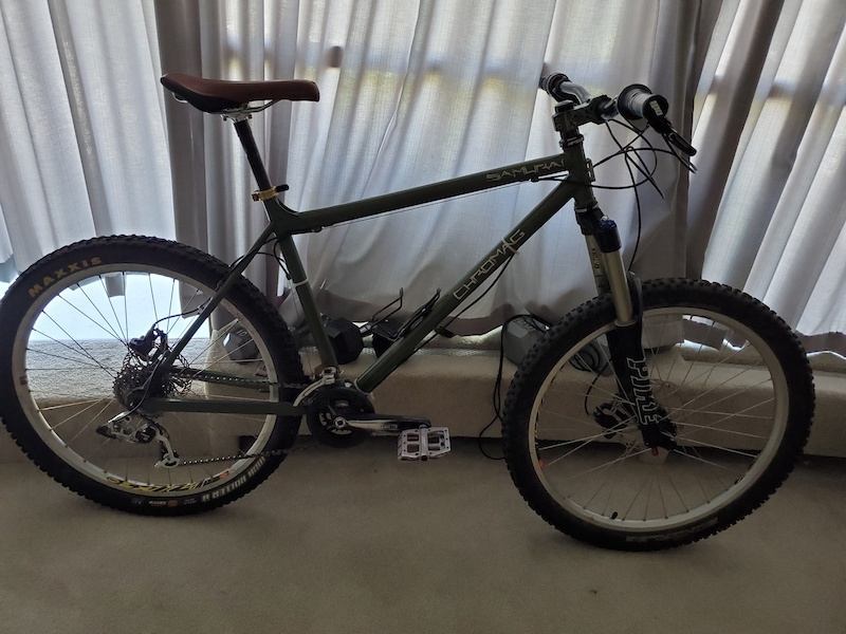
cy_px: 317
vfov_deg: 53.1
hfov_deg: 67.3
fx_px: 635
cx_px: 423
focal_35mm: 26
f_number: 1.5
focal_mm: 4.3
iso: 320
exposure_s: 1/120
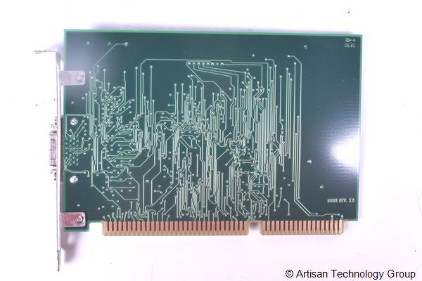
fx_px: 352
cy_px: 140
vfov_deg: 43.6
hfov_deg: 61.9
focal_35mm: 30
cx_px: 211
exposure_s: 1/200
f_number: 11
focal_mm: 20
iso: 200
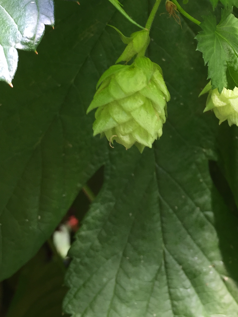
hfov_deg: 23.8
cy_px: 85
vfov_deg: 31.2
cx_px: 171
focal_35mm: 61
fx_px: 559
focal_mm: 4.15
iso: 32
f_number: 2.2
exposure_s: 1/40
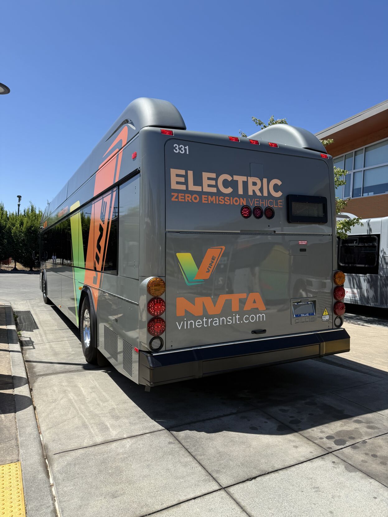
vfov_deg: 71.6
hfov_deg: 56.8
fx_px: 359
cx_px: 194
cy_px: 258
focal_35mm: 24
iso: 80
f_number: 1.78
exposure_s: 1/3425
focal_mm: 6.76
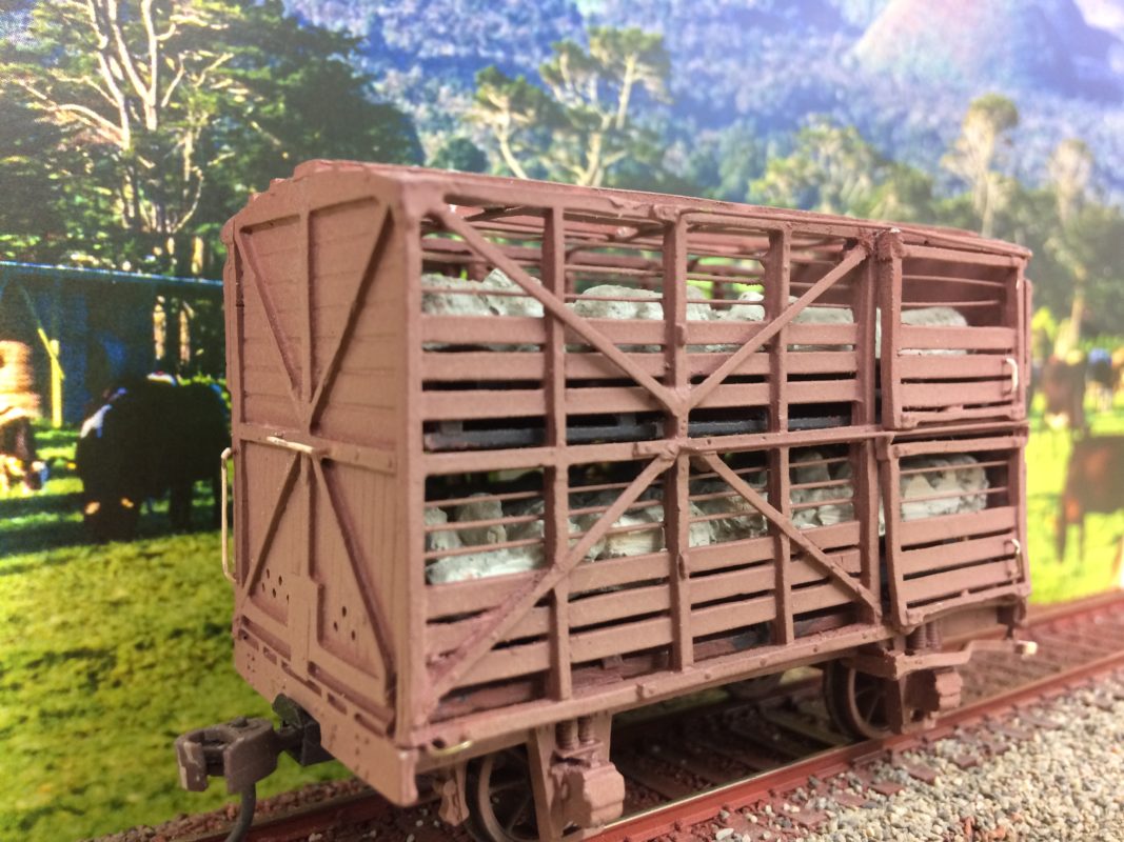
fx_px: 942
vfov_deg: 48.2
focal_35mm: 29
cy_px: 421
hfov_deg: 61.7
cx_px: 562
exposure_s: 1/33
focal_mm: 4.15
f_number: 2.2
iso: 160
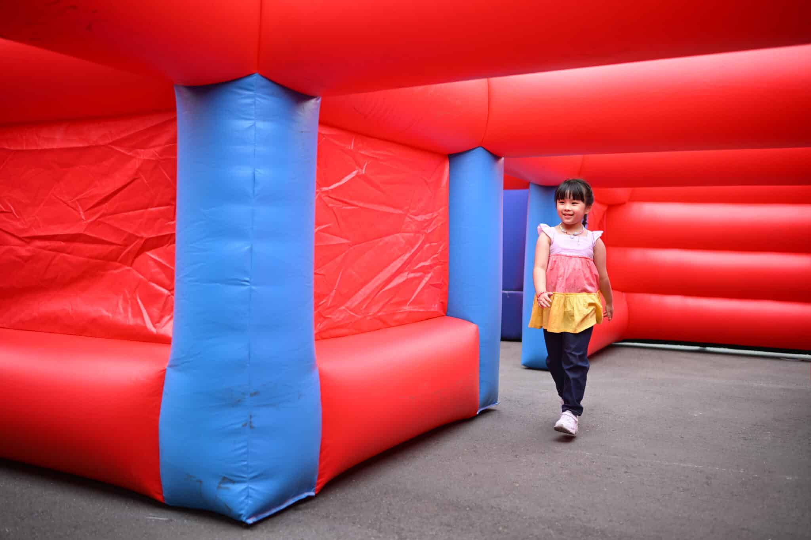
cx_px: 406
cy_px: 270
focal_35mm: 35
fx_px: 788
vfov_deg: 37.8
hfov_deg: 54.4
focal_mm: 35
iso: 64
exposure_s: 1/640
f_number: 1.8
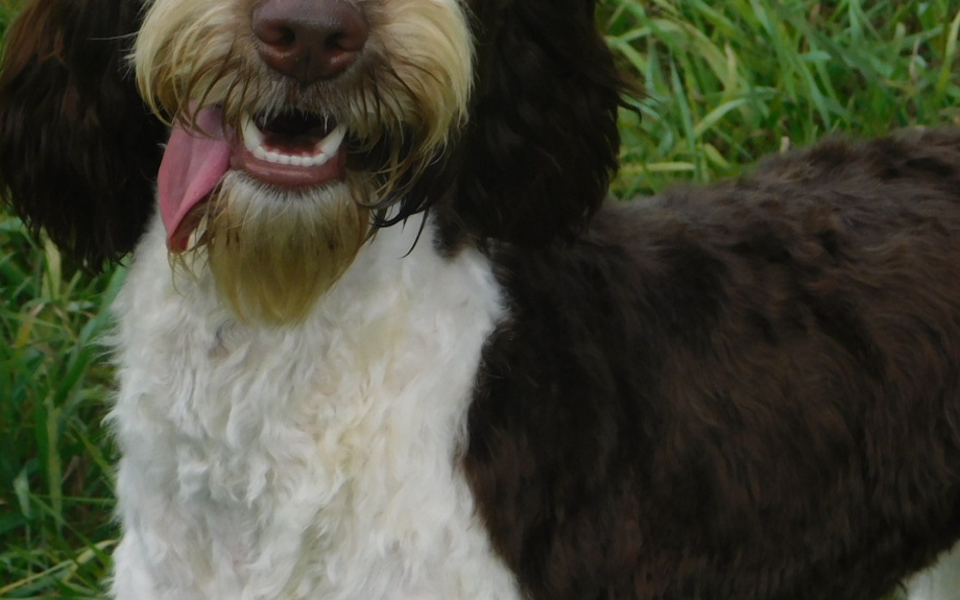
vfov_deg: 6.2
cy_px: 80
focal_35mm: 212
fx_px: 5547
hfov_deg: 9.9
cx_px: 398
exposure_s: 1/320
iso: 125
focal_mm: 20.3
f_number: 4.8
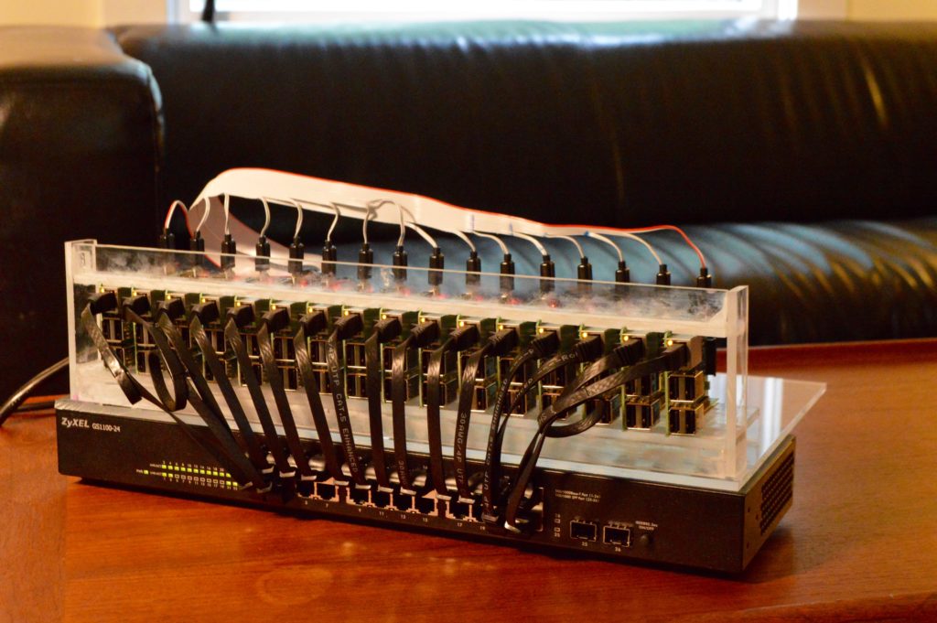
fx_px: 1560
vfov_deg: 22.6
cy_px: 312
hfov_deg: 33.4
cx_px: 468
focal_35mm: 60
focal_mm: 40
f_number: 8
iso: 6400
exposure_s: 1/40
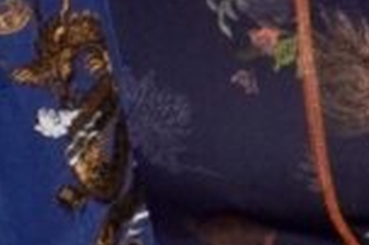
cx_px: 61
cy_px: -146
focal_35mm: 171
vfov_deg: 7.8
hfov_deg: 12.0
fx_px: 1751
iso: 640
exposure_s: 1/60
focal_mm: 16
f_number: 3.5
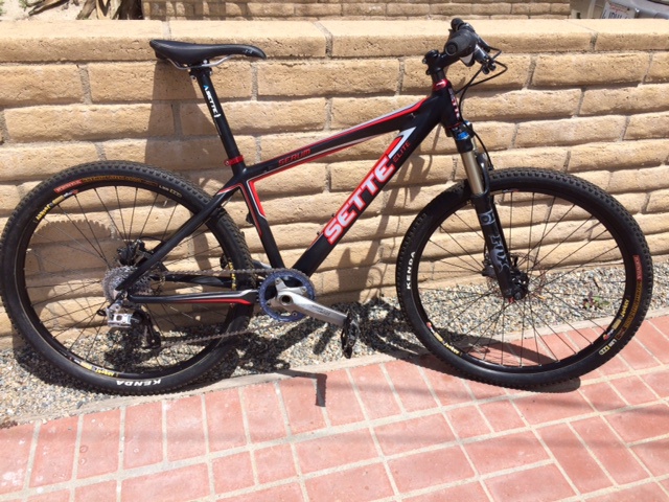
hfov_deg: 61.7
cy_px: 251
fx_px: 560
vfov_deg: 48.2
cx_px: 334
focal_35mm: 29
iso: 32
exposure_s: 1/2053
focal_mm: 4.15
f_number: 2.2
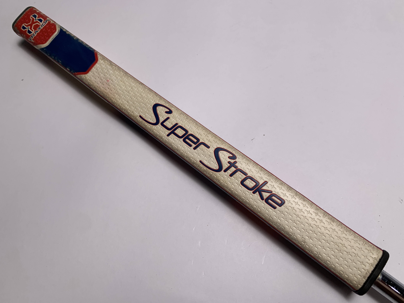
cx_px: 202
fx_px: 303
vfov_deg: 53.1
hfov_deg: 67.3
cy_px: 152
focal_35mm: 26
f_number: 1.8
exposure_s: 1/435
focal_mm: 4.25
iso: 25
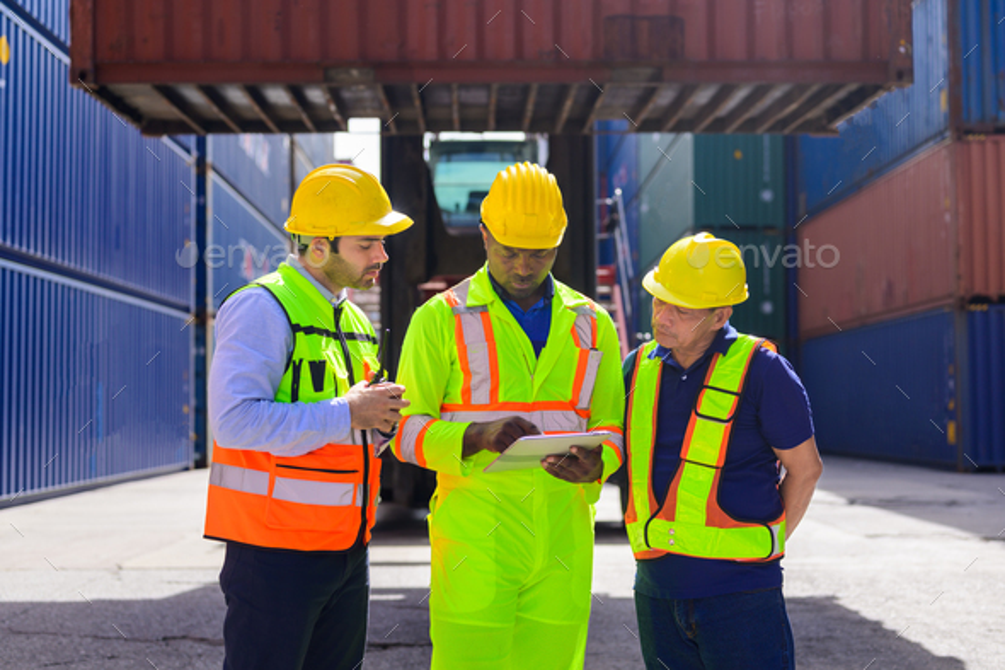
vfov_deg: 27.0
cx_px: 502
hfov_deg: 39.6
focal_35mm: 50
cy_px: 335
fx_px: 1395
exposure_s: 1/800
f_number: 2.8
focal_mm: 50
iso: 64
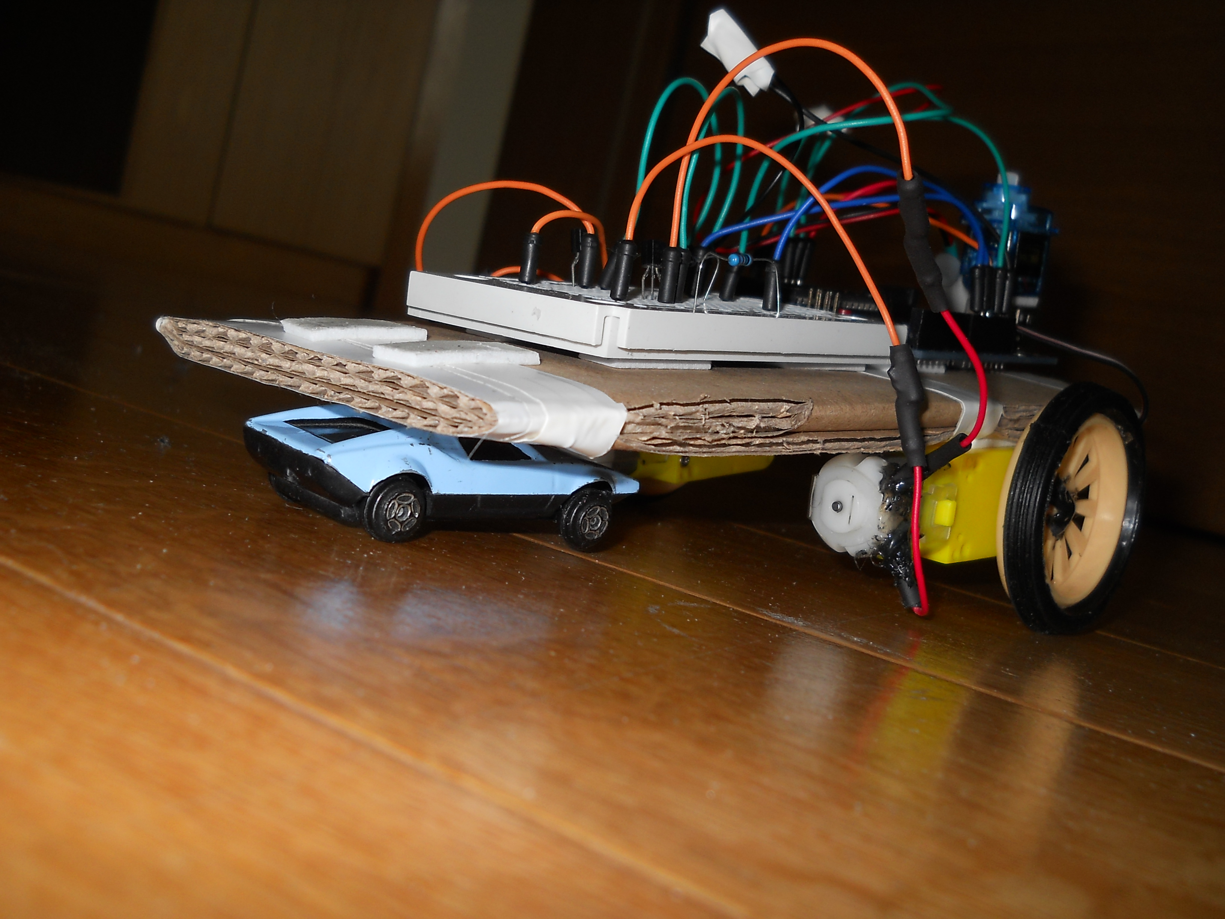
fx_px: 1451
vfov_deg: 35.1
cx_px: 612
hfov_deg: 45.8
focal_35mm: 41
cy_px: 460
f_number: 5.5
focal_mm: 6.72
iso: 80
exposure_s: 1/30
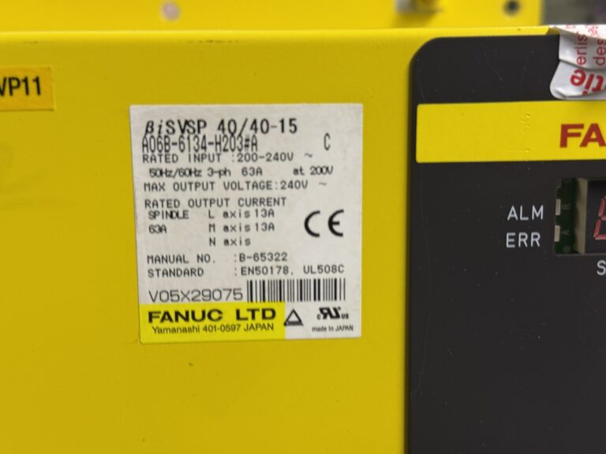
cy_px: 227
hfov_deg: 39.7
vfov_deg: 30.3
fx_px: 840
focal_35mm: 48
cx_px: 303
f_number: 1.78
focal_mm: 6.76
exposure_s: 1/50
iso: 160
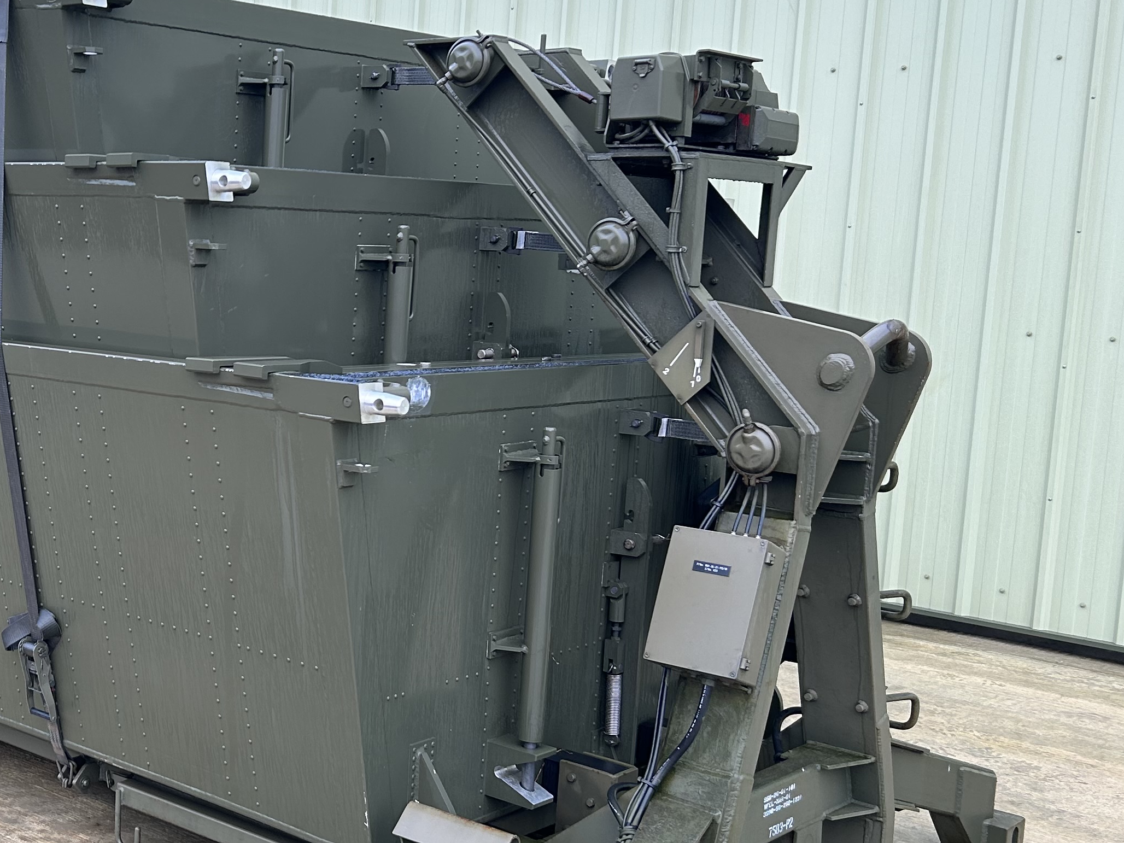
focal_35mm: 51
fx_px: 1656
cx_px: 98
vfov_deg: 28.6
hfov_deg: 35.2
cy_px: 401
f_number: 1.5
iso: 64
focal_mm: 5.7
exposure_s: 1/144
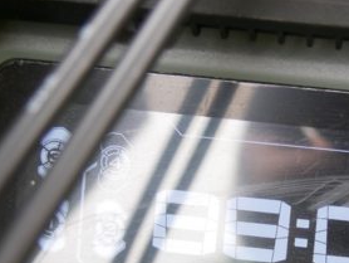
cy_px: 237
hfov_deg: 16.3
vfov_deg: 12.3
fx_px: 1211
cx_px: 270
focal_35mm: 120
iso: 320
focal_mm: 24
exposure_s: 1/60
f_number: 4.1
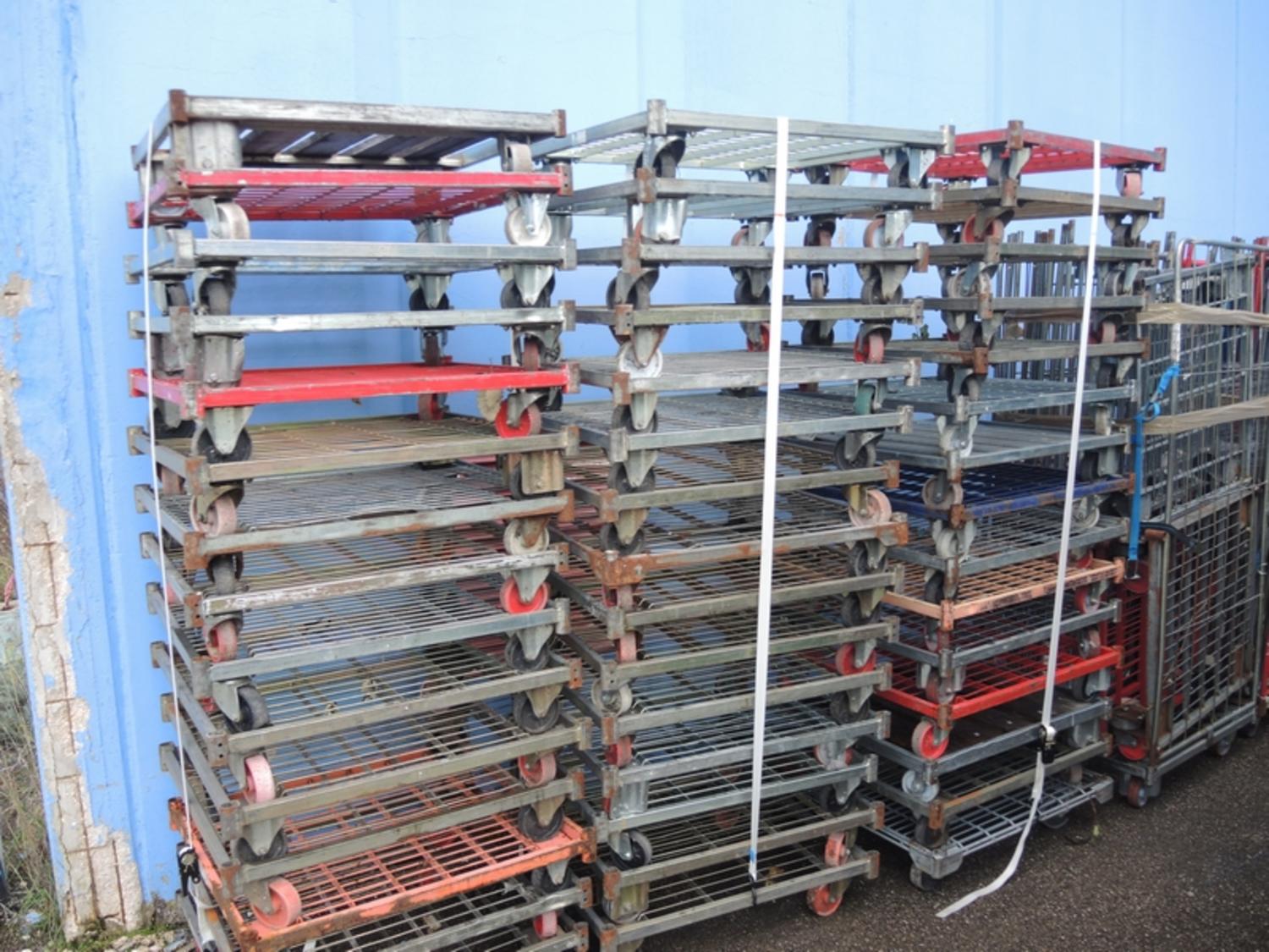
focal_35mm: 28
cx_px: 634
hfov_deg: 63.4
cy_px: 476
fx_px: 1026
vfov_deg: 49.7
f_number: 2
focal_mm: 6
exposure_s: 1/30
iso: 125
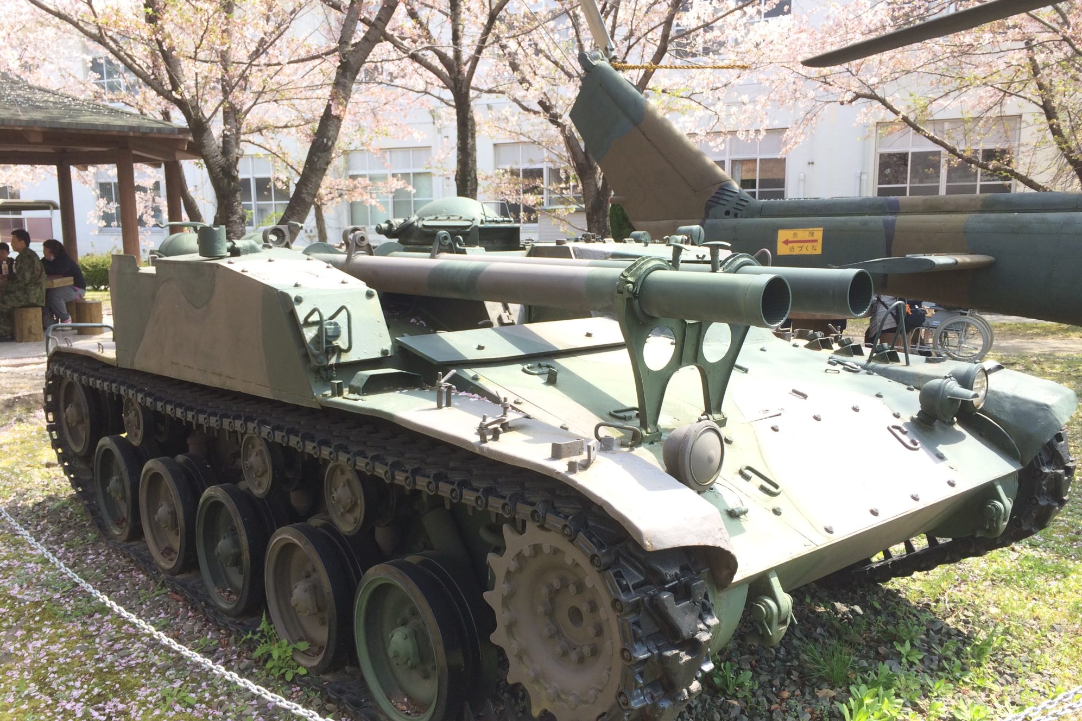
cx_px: 553
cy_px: 382
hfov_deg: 60.3
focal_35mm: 31
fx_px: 932
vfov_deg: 42.3
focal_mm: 4.15
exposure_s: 1/406
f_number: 2.2
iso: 32
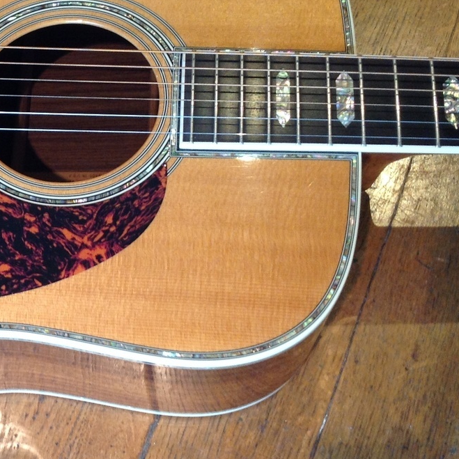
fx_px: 1125
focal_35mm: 75
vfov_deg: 23.0
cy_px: 199
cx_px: -42
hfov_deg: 21.9
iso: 80
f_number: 2.4
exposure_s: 1/15
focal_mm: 4.28
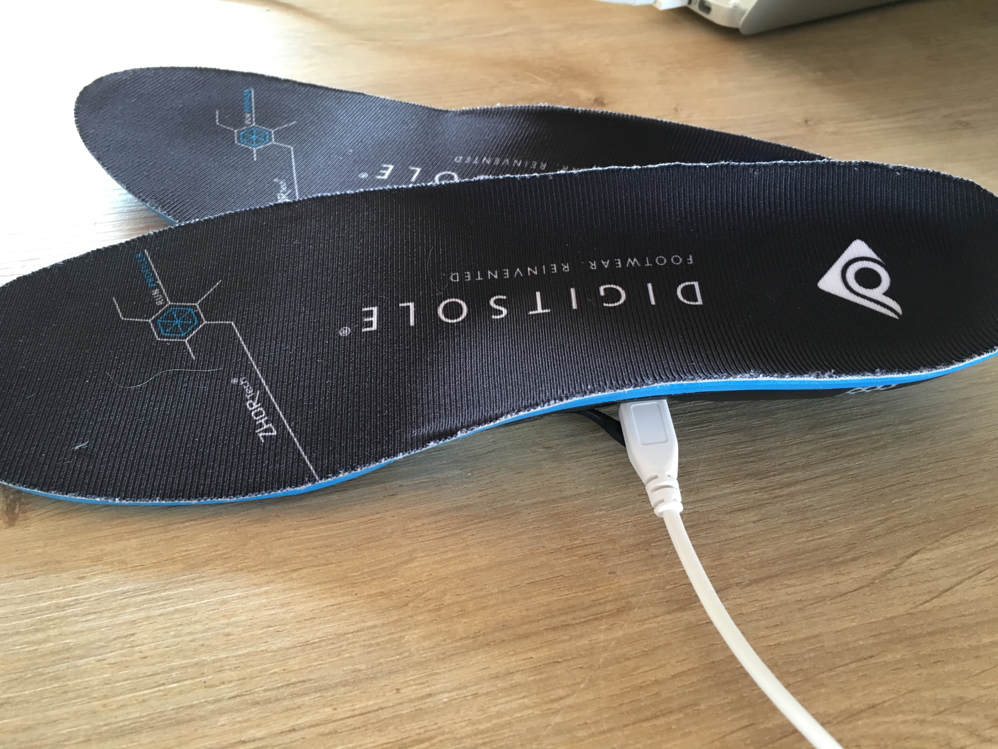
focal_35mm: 29
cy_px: 374
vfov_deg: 48.2
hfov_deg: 61.7
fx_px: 836
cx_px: 499
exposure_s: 1/33
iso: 125
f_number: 2.2
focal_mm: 4.15
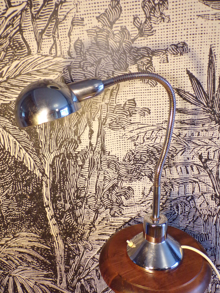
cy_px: 146
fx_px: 271
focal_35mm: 32
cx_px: 110
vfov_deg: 56.8
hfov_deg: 44.2
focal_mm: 5.8
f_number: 3.2
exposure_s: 1/17
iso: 400
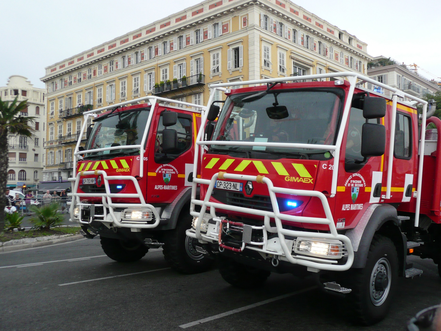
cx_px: 220
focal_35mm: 34
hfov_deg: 54.0
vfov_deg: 41.8
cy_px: 166
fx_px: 433
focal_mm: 5.5
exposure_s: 1/125
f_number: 3.6
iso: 200
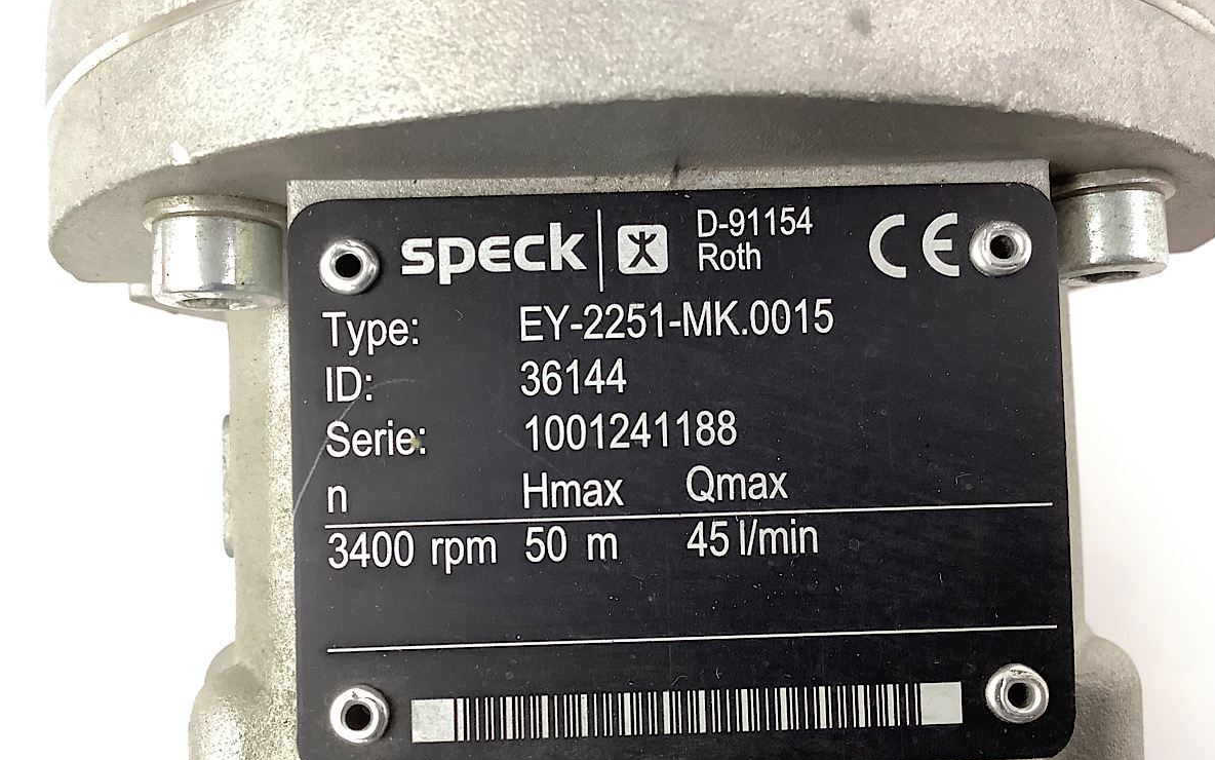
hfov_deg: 58.1
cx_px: 608
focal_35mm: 33
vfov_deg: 38.2
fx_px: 1093
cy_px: 449
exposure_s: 1/50
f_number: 2.4
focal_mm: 3.3
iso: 200
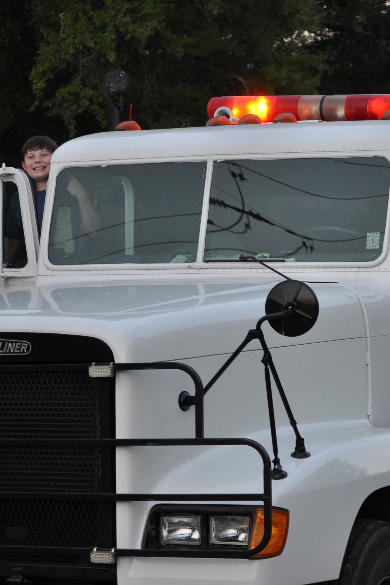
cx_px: 370
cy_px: 294
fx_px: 2027
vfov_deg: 16.4
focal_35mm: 125
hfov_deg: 10.9
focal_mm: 55
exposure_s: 1/80
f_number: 4.2
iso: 400
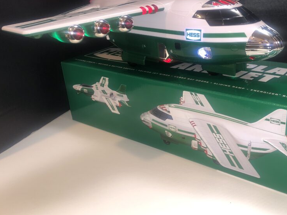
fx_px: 323
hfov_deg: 47.6
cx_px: 171
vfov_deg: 36.5
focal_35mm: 39
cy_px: 77
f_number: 1.8
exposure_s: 1/22
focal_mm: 4
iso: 25
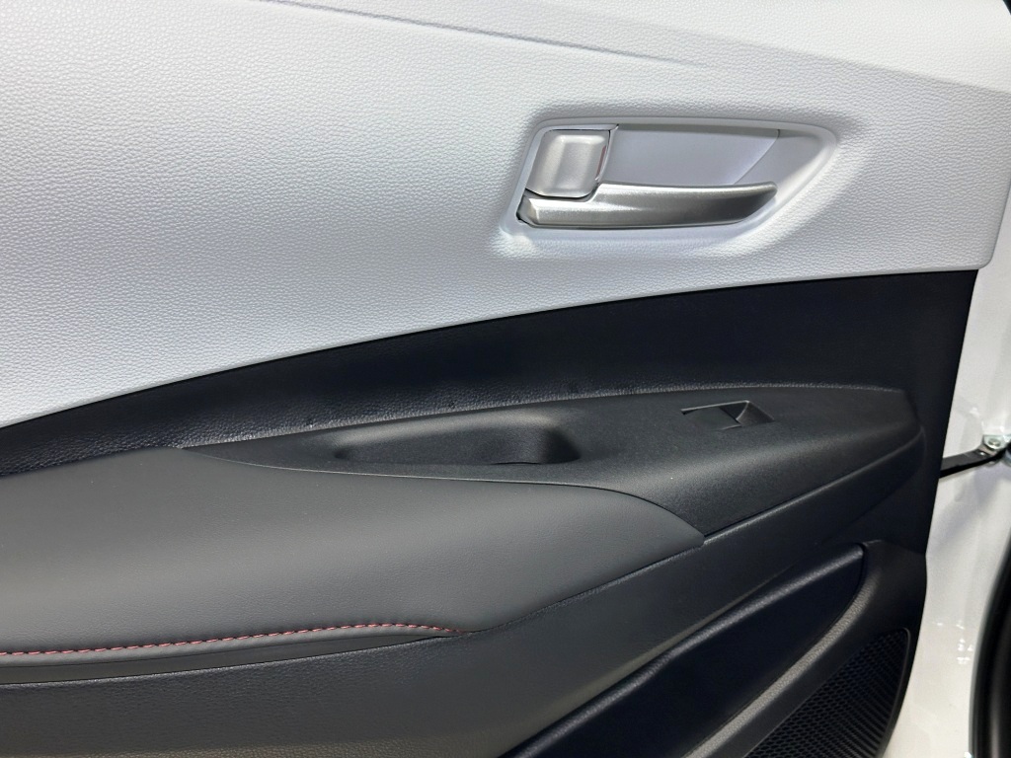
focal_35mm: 48
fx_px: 1402
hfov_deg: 39.7
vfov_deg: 30.3
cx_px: 506
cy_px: 379
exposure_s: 1/40
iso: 200
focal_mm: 6.86
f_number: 1.78
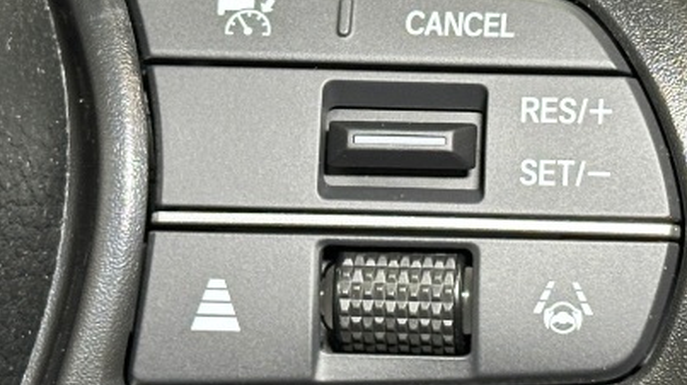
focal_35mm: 133
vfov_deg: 9.1
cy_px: 160
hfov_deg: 16.1
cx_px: 401
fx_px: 2421
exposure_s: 1/40
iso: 320
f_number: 1.78
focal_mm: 6.86
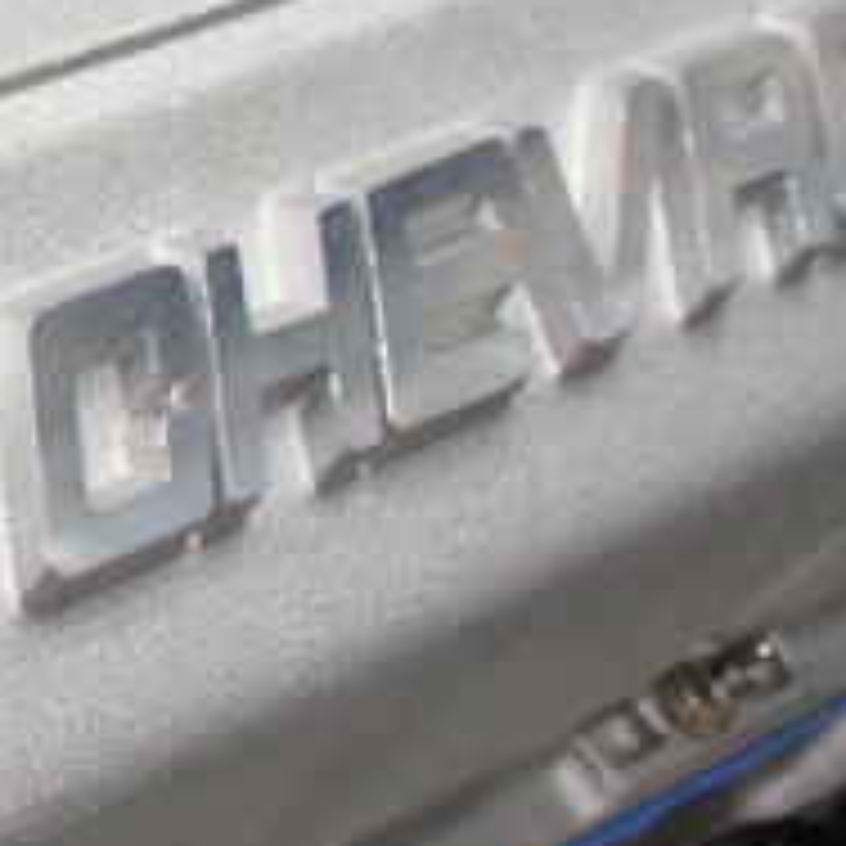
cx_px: -1314
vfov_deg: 10.4
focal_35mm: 164
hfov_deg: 9.3
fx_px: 4523
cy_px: -356
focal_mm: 21
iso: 800
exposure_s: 1/40
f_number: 7.1
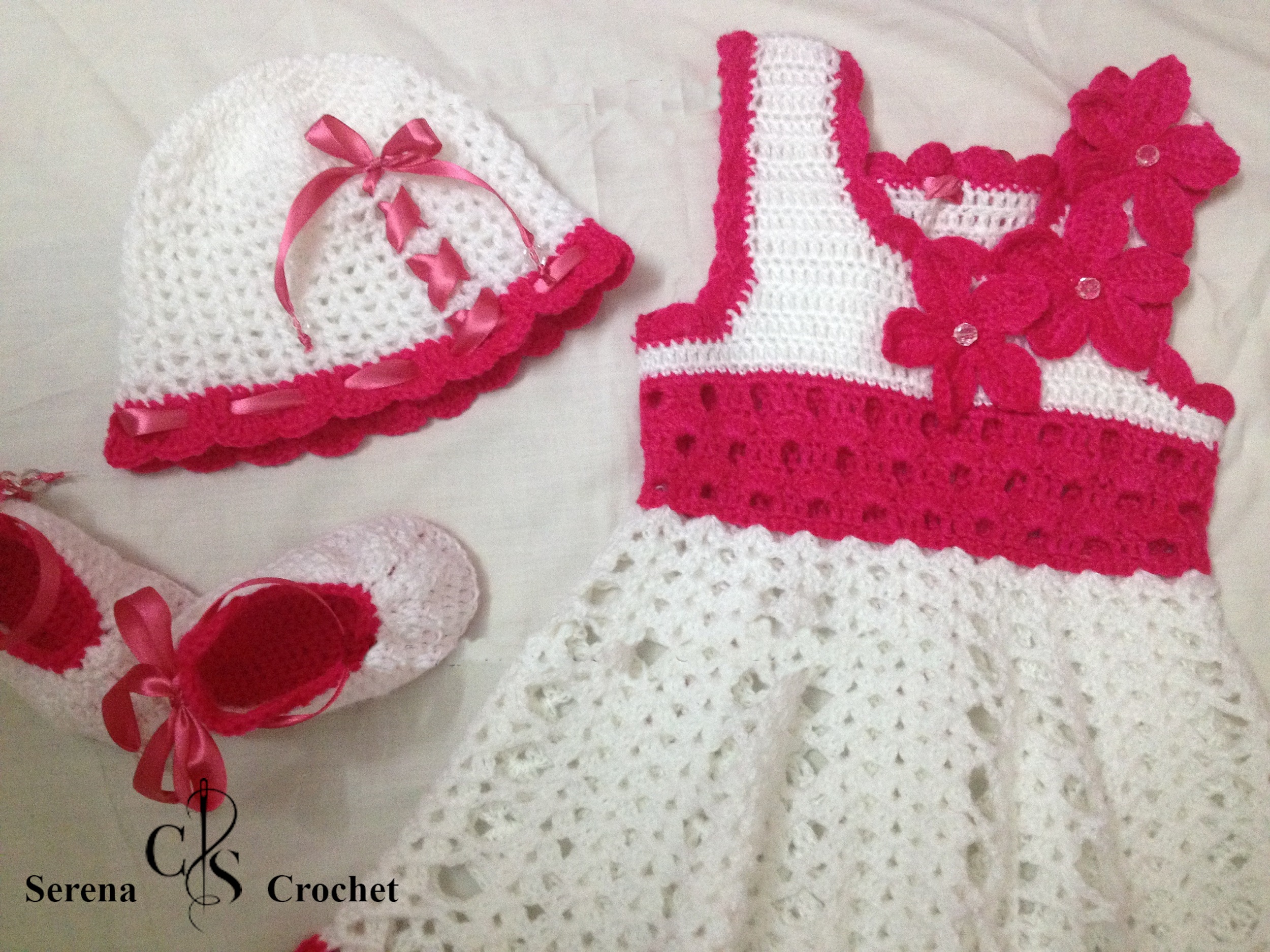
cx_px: 635
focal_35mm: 35
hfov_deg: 52.6
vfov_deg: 40.7
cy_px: 476
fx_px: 1284
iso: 320
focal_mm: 4.28
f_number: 2.4
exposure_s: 1/20
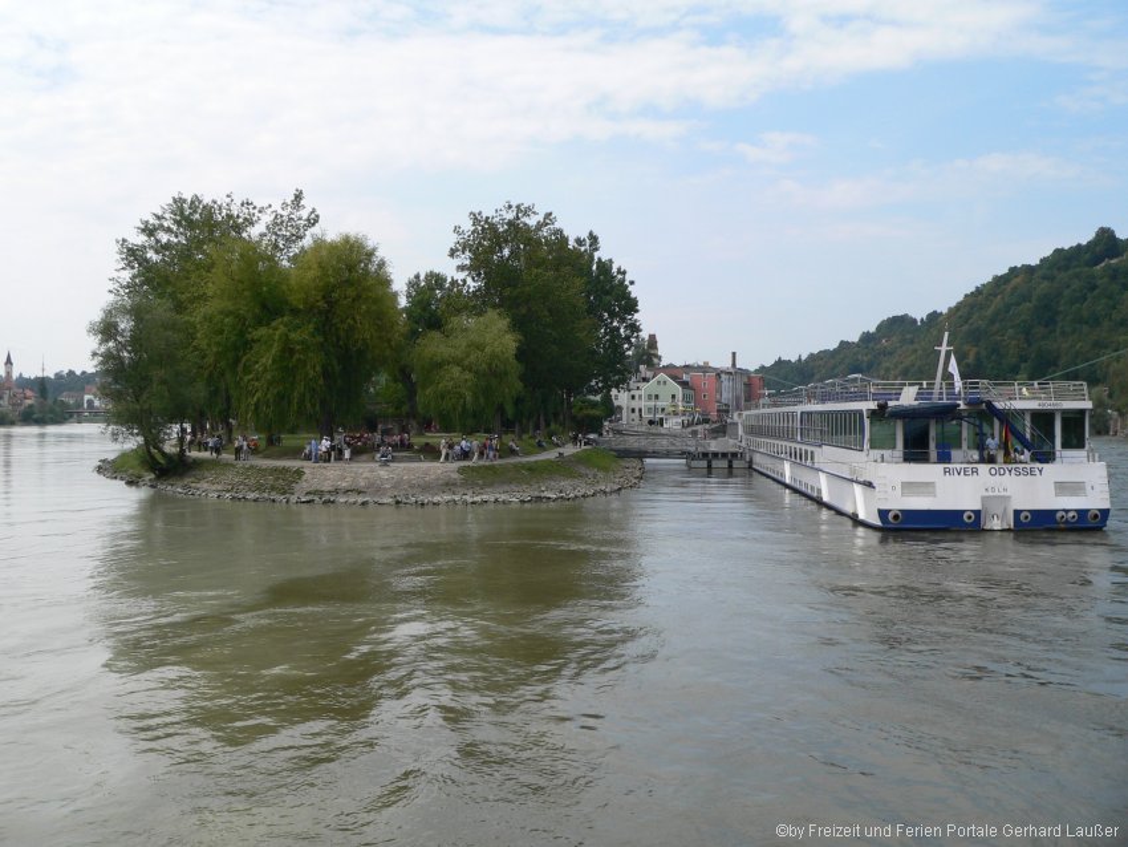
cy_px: 424
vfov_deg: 39.7
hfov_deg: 51.3
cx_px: 564
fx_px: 1173
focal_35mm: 36
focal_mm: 6
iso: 80
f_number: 4.6
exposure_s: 1/500
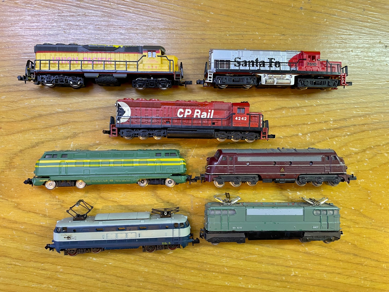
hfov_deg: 67.3
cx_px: 194
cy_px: 146
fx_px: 292
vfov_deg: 53.1
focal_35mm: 26
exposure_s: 1/50
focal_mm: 4.2
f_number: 1.6
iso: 100
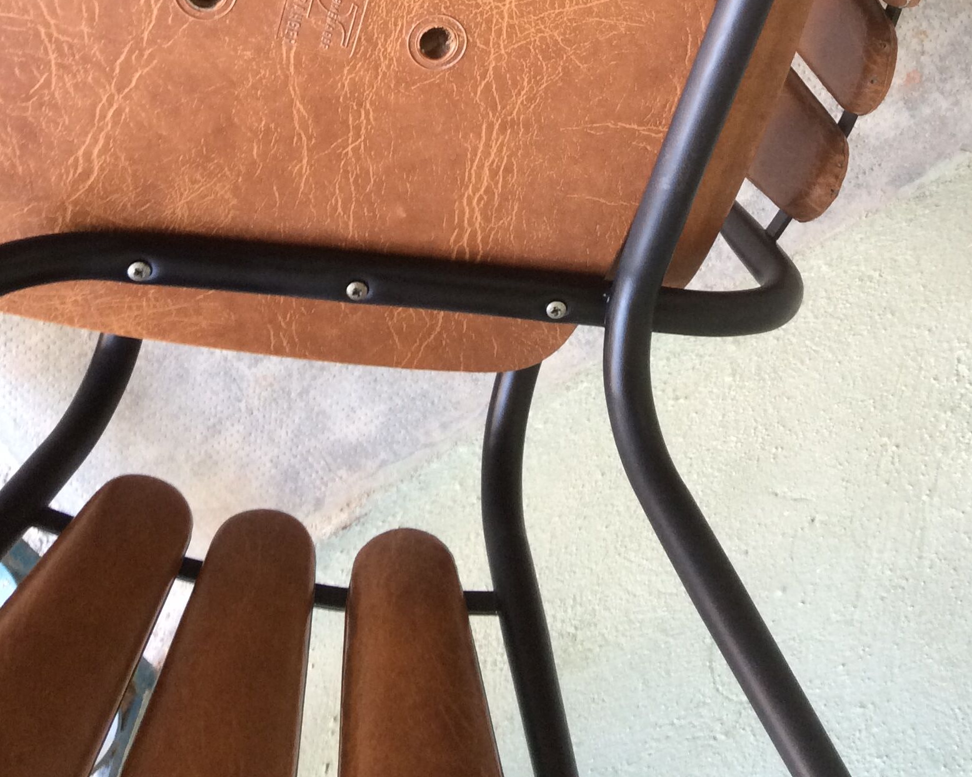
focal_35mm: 52
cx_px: 514
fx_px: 1496
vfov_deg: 27.9
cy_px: 63
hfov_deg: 36.0
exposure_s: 1/25
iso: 64
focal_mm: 3.3
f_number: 2.4
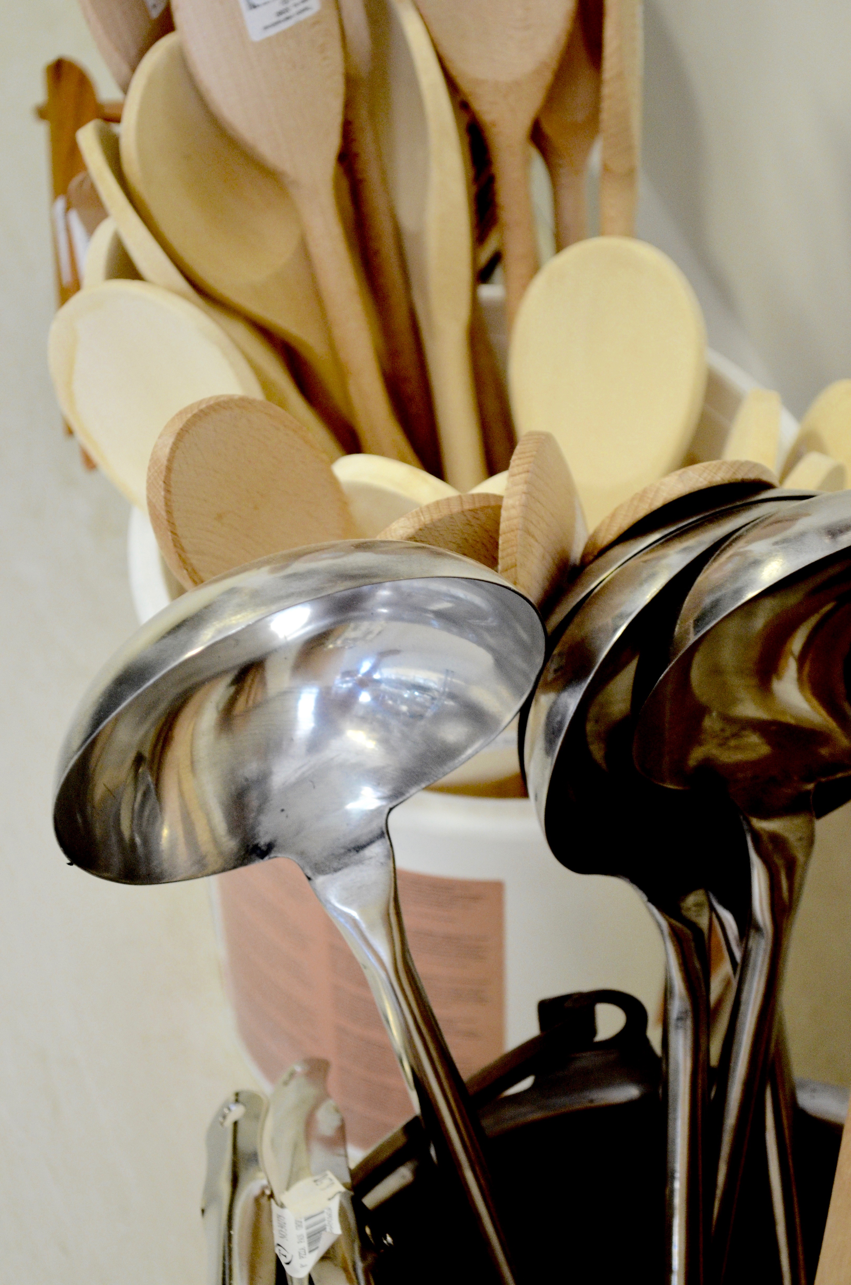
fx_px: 2938
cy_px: 642
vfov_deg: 24.7
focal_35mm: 82
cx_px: 426
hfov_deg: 16.5
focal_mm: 55
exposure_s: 1/30
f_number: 5.6
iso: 900
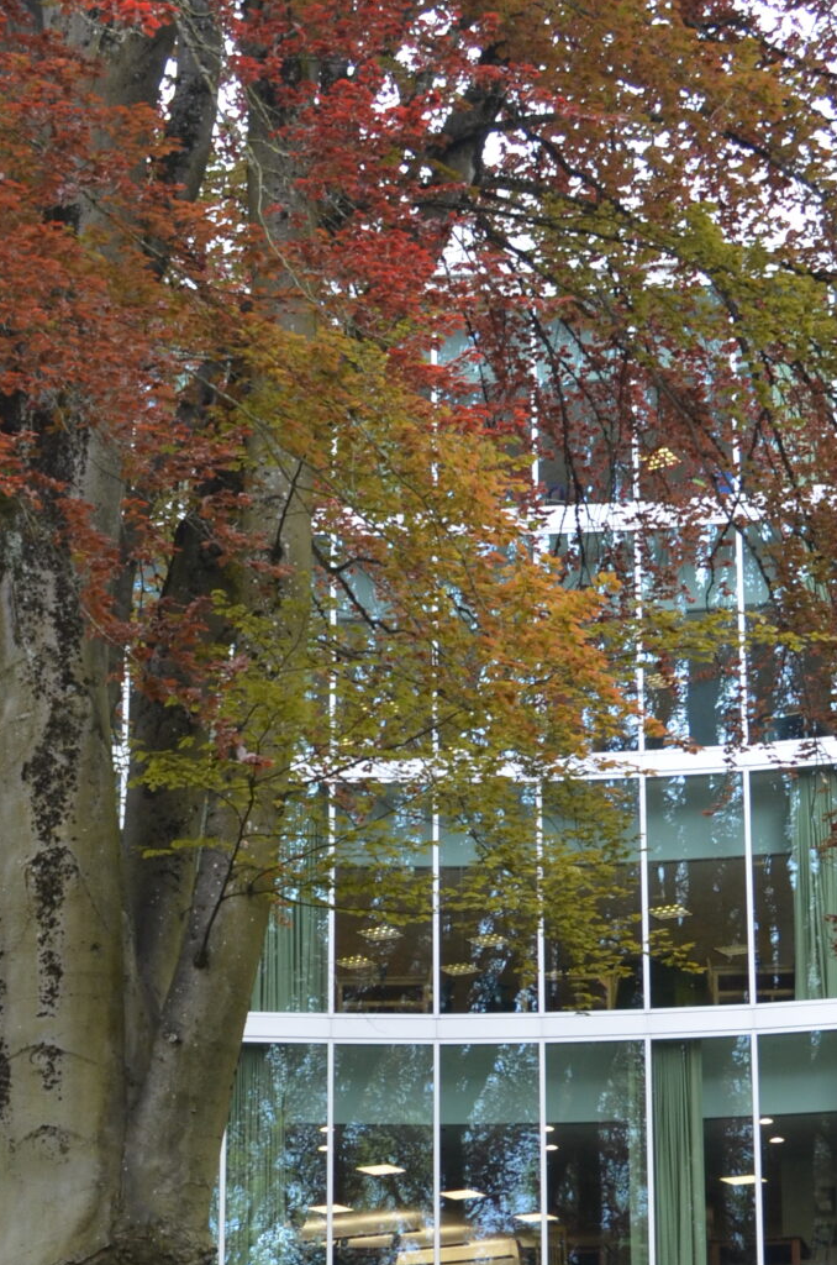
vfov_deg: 26.3
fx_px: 2628
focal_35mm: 75
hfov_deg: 18.1
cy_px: 1102
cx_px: 446
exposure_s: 1/125
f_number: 5.6
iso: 360
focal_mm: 20
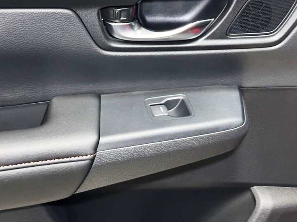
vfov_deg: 21.6
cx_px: 142
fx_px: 583
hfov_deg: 28.6
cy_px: 88
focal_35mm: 68
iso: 640
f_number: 1.78
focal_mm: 6.86
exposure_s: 1/30
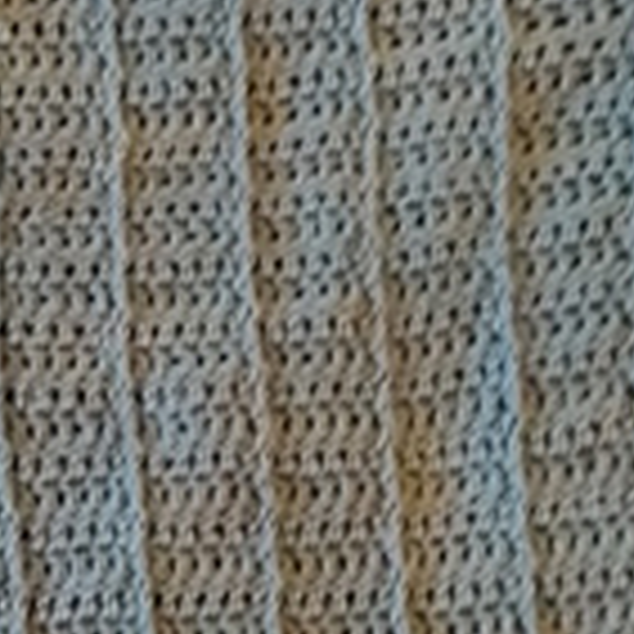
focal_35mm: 88
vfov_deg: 19.7
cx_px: 173
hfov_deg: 19.6
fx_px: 1823
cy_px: 400
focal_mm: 3.7
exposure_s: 1/17
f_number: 1.9
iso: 1000
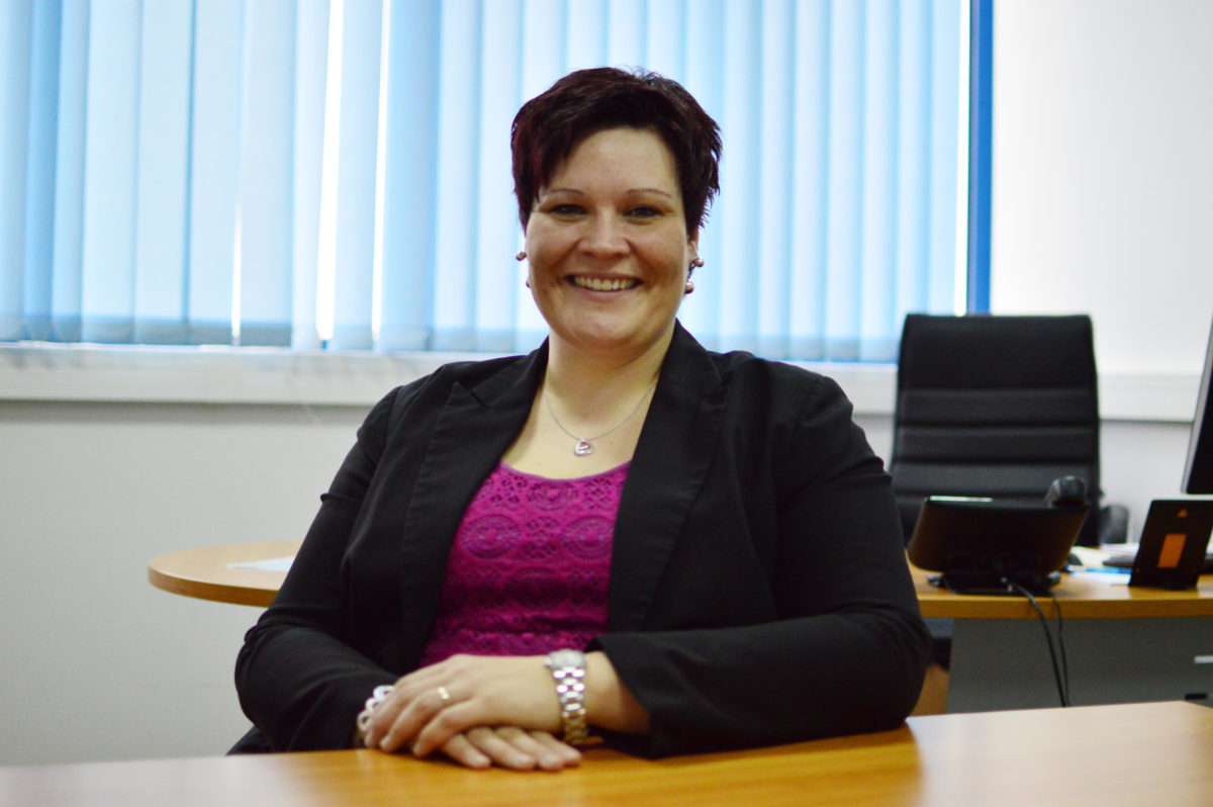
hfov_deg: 37.9
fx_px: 1767
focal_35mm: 52
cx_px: 606
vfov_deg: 25.7
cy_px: 404
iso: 800
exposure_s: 1/1000
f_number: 1.8
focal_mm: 35
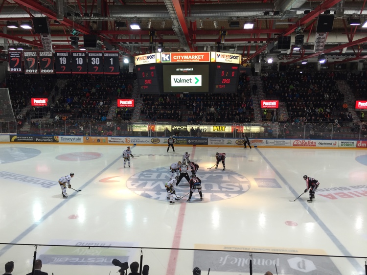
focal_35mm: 29
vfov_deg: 48.2
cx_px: 184
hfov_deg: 61.7
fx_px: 307
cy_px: 138
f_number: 2.2
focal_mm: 4.15
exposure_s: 1/100
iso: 50
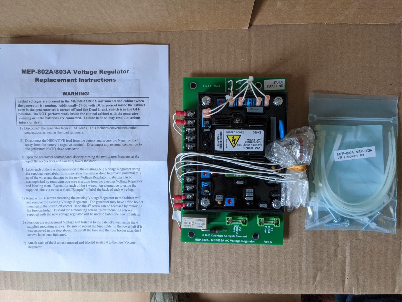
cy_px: 151
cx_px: 201
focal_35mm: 27
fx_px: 314
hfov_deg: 65.3
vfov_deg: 51.4
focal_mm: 4.38
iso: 145
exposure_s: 1/24
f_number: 1.73
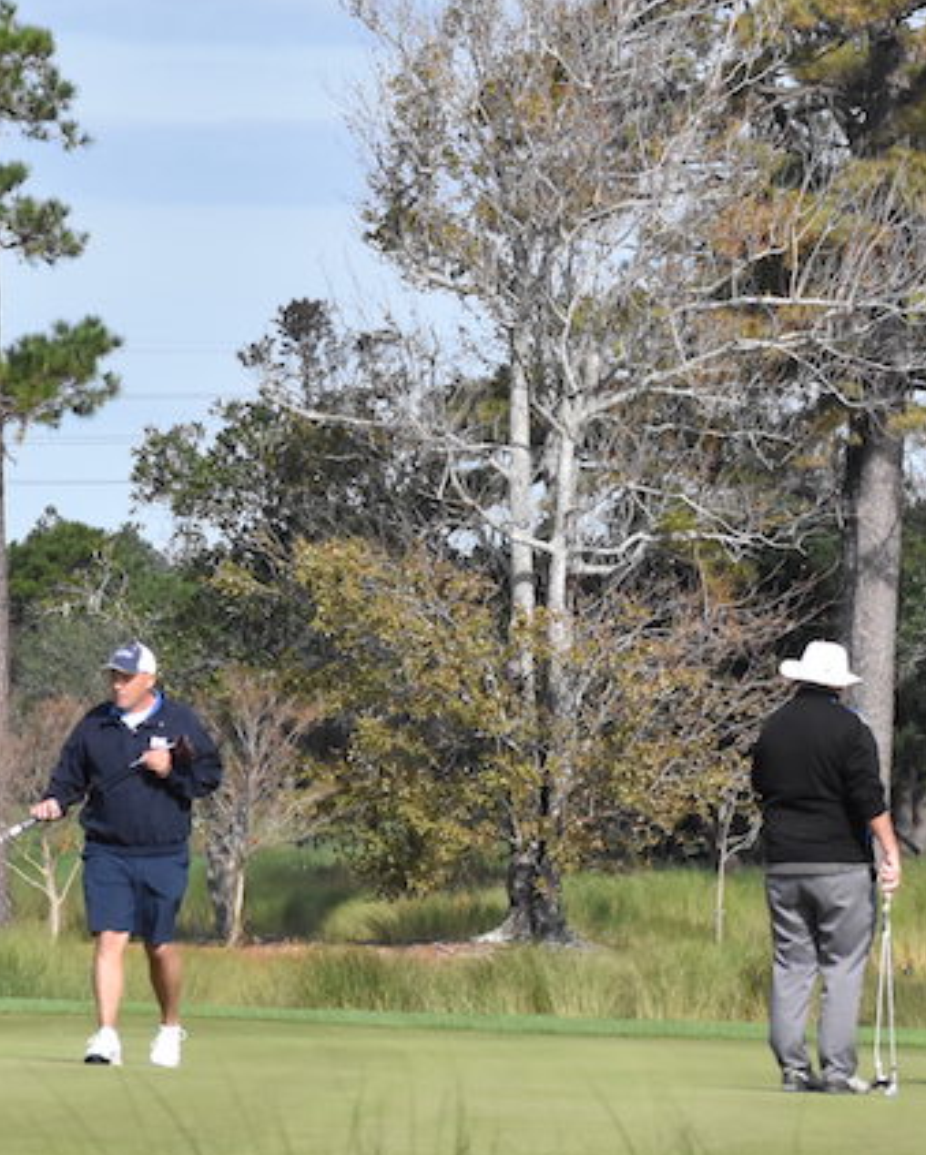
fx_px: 13654
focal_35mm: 399
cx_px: 926
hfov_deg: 3.9
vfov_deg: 4.8
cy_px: 509
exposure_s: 1/3200
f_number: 10
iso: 2200
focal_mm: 120
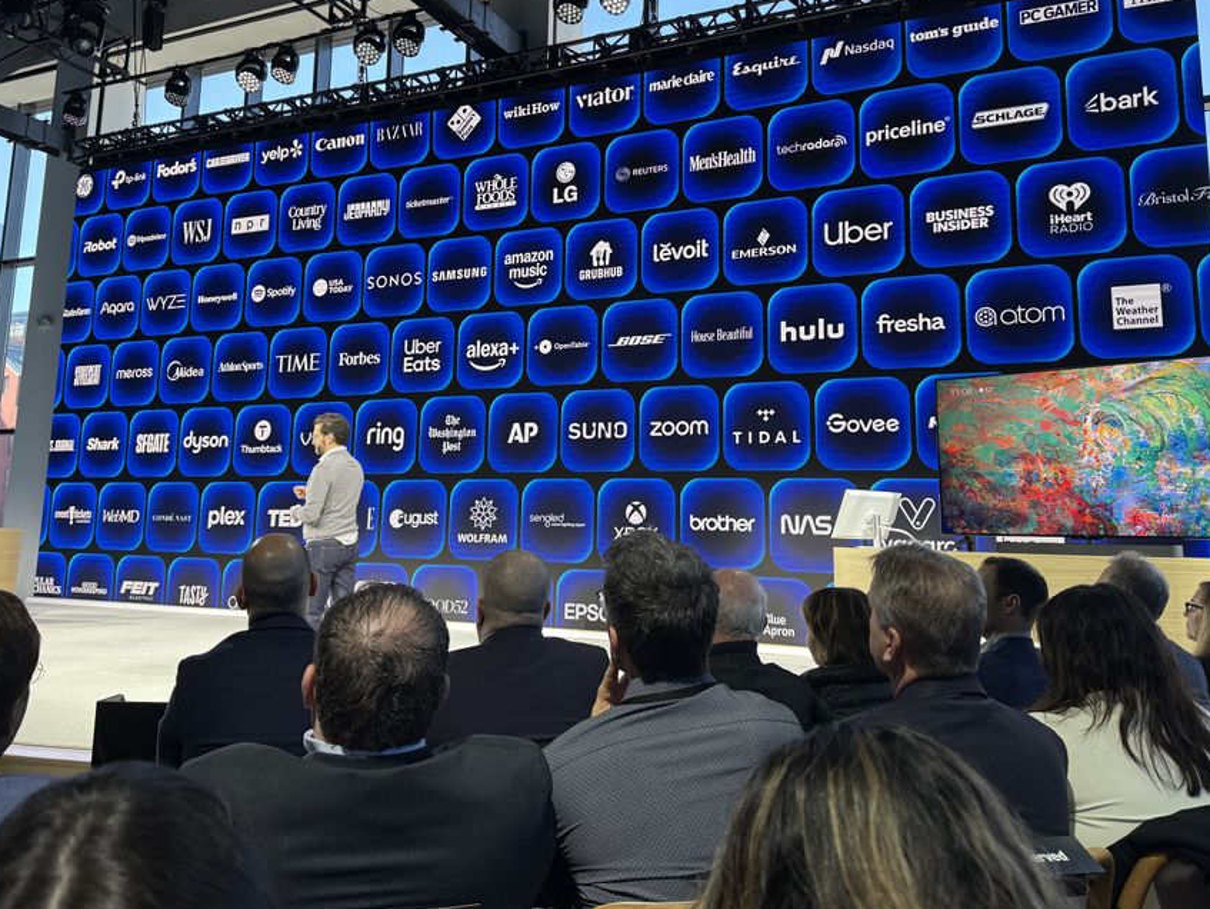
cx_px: 599
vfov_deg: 48.0
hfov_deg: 61.6
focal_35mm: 29
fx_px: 1014
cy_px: 367
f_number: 1.78
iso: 160
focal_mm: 6.76
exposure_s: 1/169
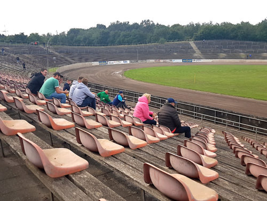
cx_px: 134
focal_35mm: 26
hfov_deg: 67.3
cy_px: 100
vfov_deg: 53.1
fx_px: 201
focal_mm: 4.2
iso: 50
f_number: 1.7
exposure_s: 1/1772
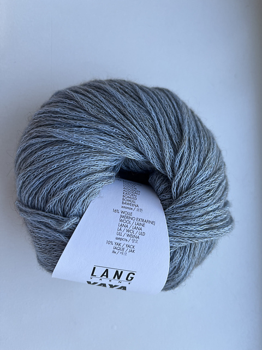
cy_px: 175
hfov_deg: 53.1
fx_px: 262
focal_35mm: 26
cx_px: 131
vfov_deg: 67.3
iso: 32
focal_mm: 5.1
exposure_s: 1/124
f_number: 1.6
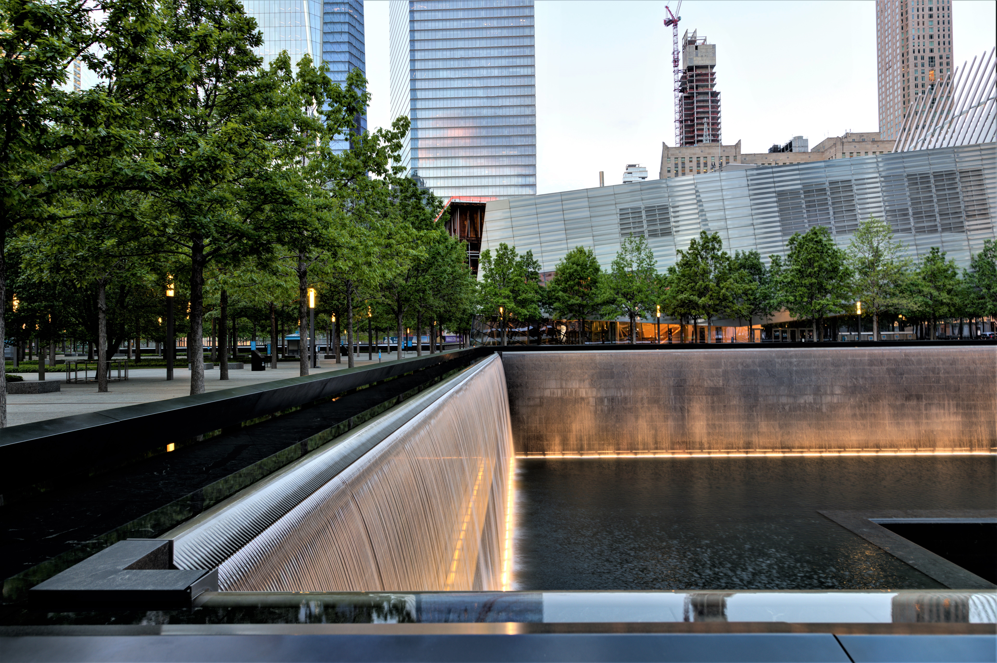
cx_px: 498
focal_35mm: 24
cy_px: 332
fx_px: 664
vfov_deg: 53.1
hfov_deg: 73.8
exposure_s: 1/3.33
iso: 100
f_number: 8
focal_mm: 24
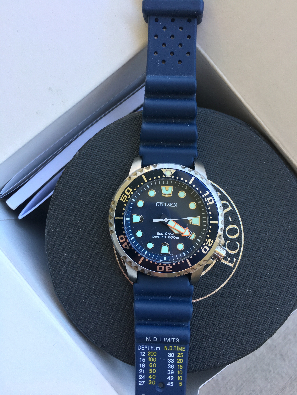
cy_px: 198
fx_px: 332
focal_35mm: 29
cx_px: 148
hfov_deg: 48.2
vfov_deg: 61.7
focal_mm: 4.15
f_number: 2.2
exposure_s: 1/120
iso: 40
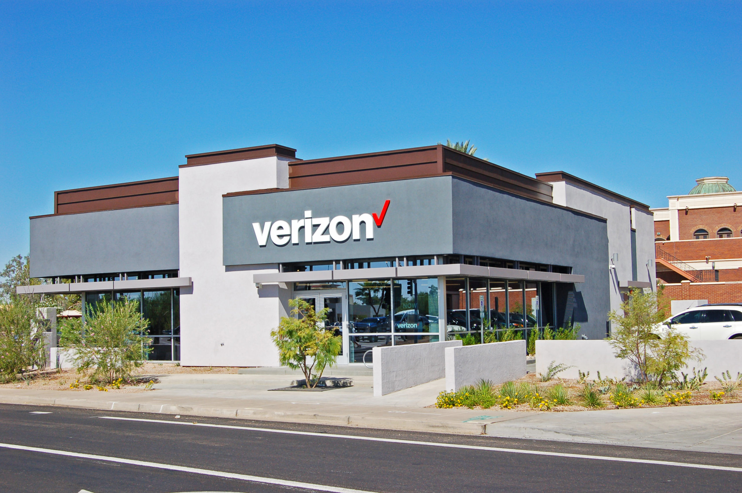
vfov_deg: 29.8
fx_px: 927
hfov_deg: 43.6
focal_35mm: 45
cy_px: 246
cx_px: 371
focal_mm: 30
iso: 200
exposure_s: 1/400
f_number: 10
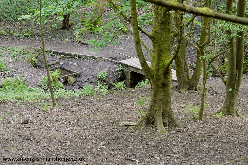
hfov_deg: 24.6
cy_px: 82
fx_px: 568
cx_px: 124
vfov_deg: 16.5
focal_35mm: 82
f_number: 8
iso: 400
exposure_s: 1/60
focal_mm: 55
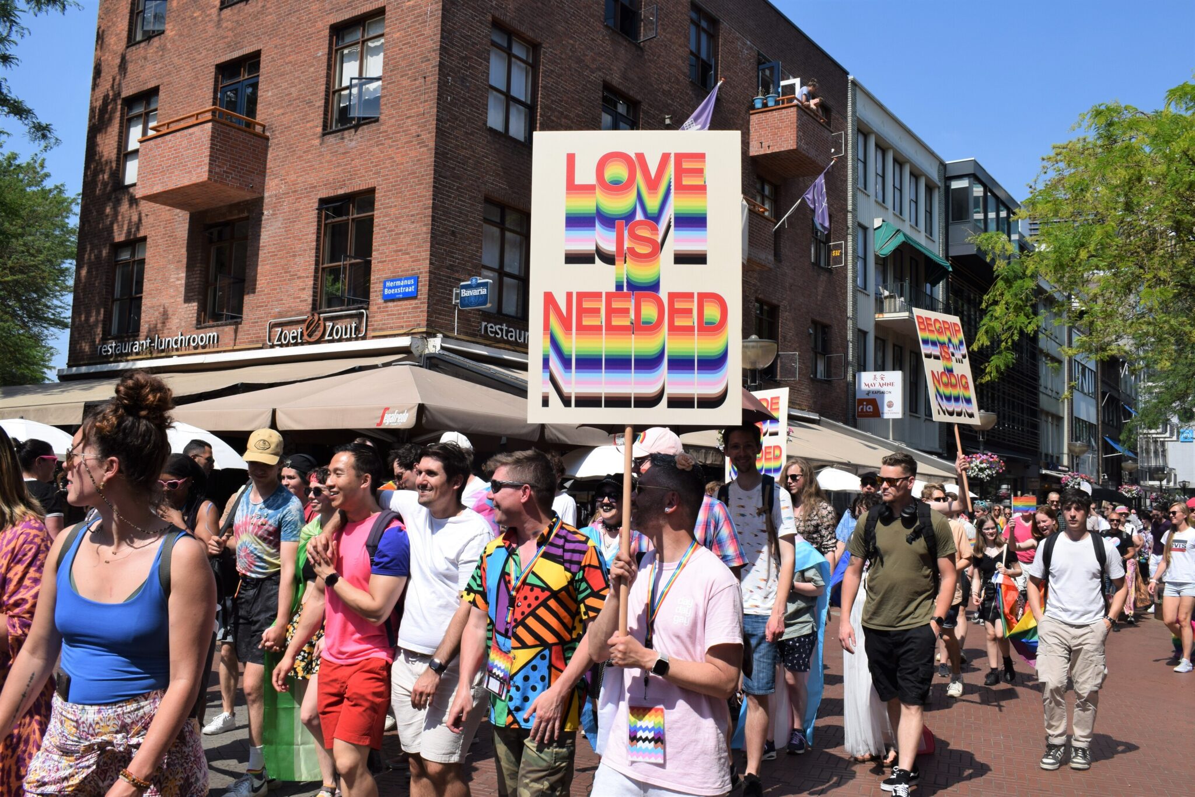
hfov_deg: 57.2
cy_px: 398
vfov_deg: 40.0
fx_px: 1095
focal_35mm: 33
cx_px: 598
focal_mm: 22
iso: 200
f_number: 11
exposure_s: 1/400
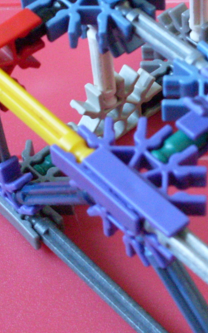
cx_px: 200
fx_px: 1134
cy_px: 122
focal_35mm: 125
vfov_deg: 16.7
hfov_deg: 10.4
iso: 200
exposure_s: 1/15
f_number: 3.1
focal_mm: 8.1
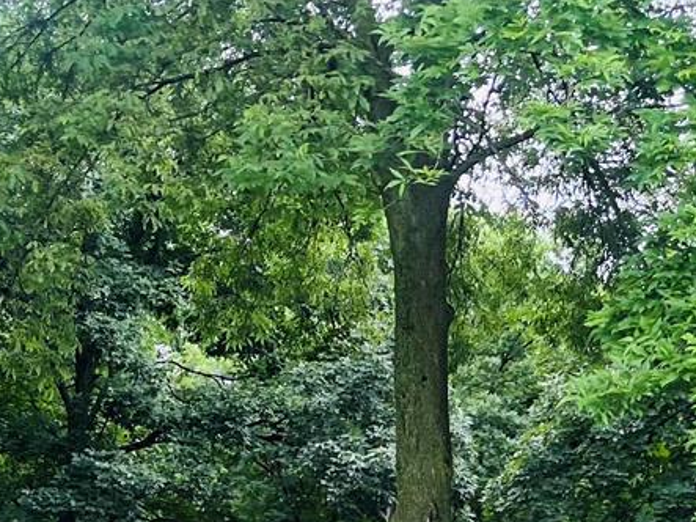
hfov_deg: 20.9
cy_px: 841
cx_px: 402
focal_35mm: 94
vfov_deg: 14.4
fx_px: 1889
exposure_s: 1/189
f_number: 1.6
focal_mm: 5.1
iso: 40
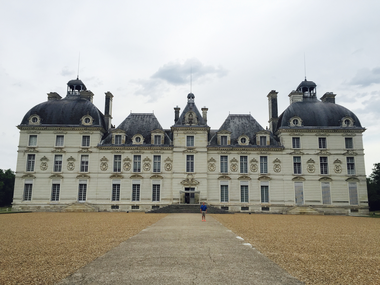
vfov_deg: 48.2
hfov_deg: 61.7
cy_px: 142
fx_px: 318
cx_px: 190
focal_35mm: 29
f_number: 2.2
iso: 32
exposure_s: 1/942
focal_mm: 4.15
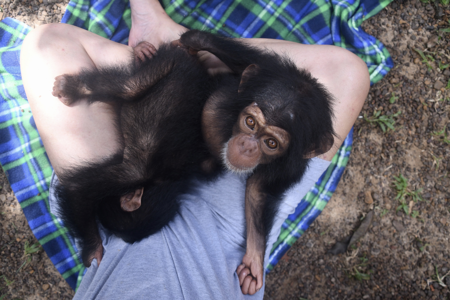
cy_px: 150
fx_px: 412
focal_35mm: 33
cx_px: 225
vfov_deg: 40.0
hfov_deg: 57.2
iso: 400
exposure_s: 1/640
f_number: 3.5
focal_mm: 22
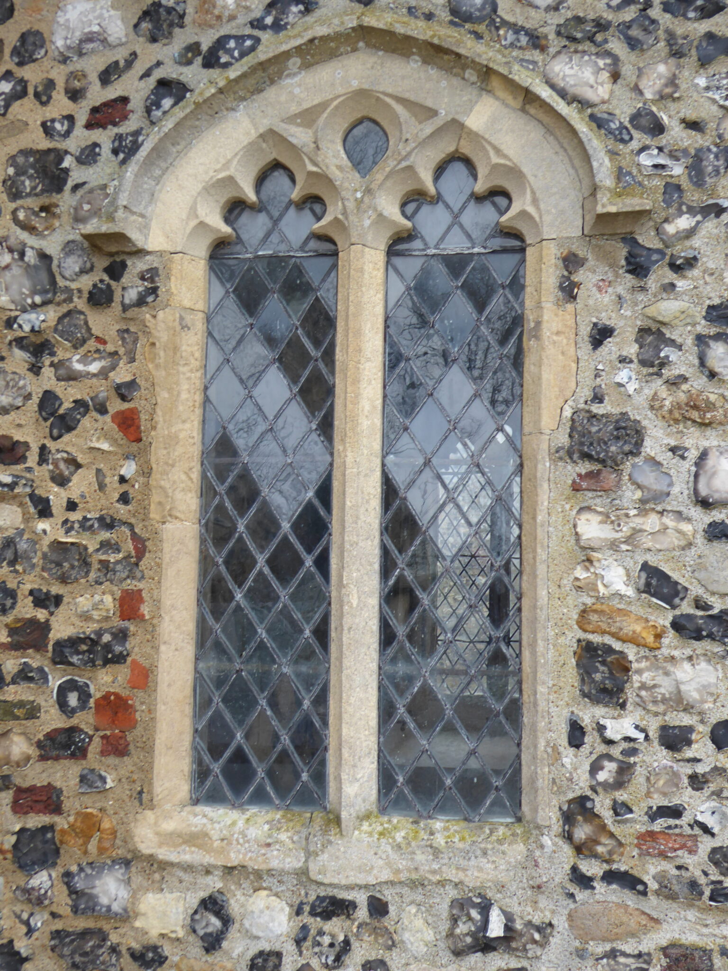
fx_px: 1122
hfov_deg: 36.0
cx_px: 364
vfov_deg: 46.8
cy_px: 486
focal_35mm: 40
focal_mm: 7.2
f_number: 3.8
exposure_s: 1/80
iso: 80
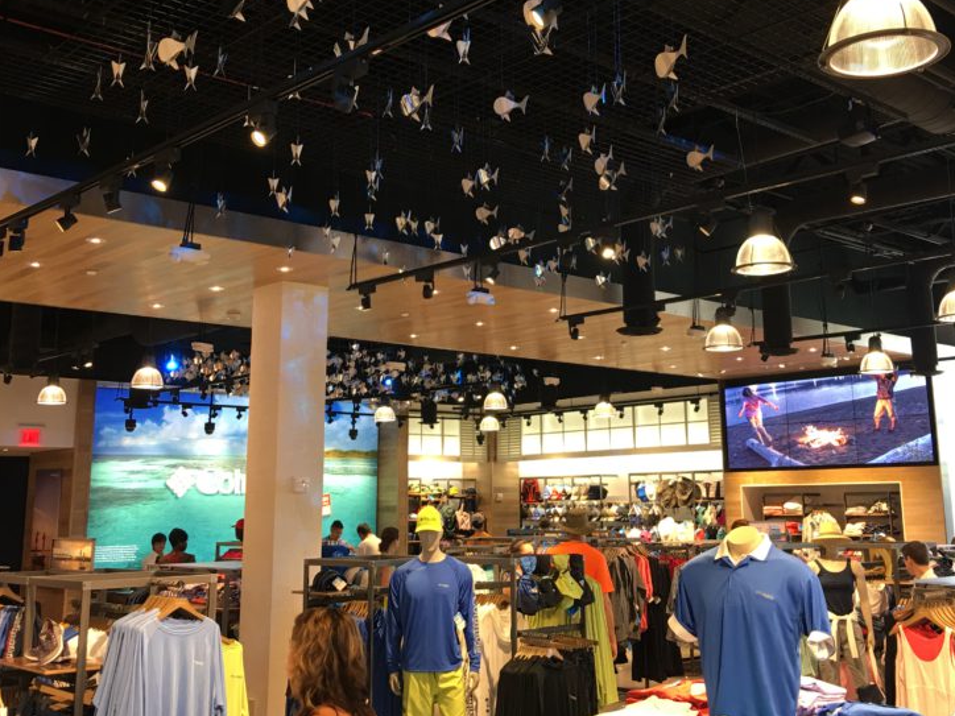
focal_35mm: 41
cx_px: 525
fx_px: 1131
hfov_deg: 45.7
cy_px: 276
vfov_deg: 35.0
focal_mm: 4.15
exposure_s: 1/15
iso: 25
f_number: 2.2
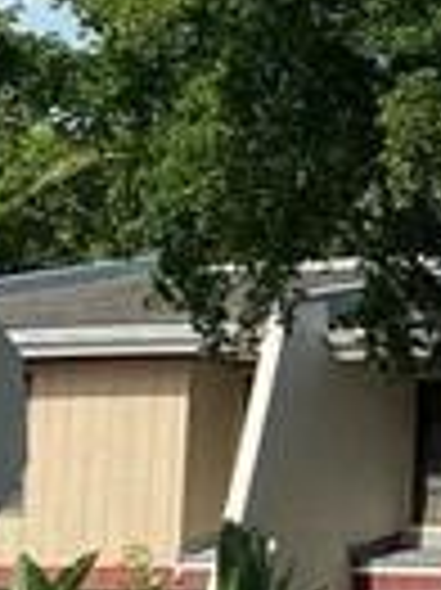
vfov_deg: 9.7
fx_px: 3454
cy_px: 459
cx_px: 1228
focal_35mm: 203
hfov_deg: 6.7
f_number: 1.8
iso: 32
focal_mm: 4.25
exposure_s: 1/1996
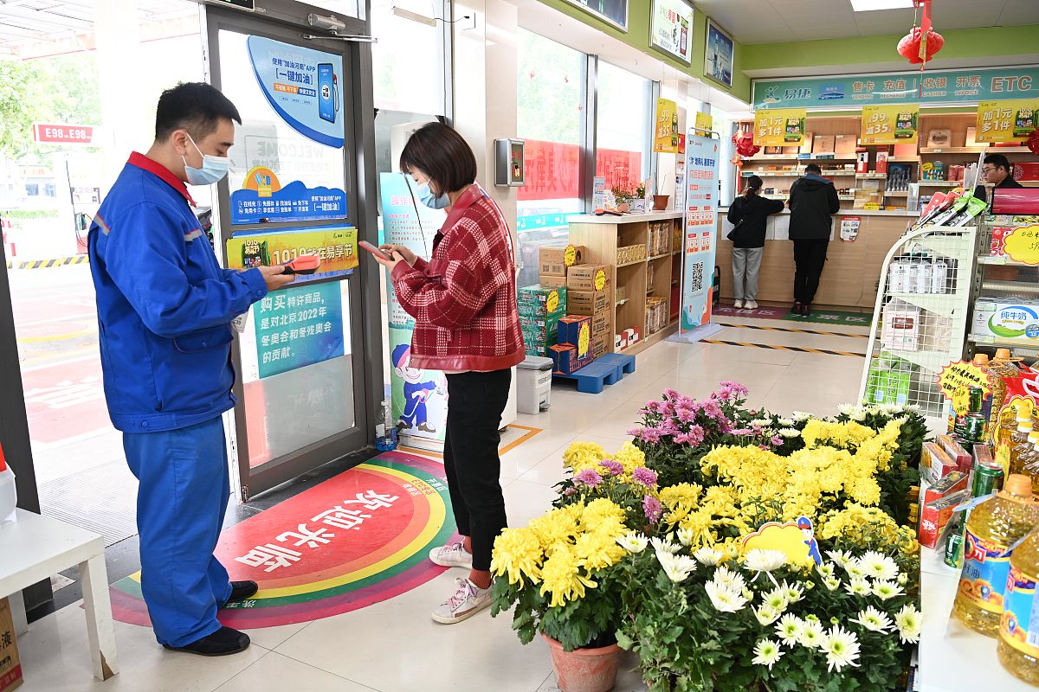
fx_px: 779
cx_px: 520
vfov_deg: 47.9
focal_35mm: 27
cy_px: 346
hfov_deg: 67.4
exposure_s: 1/60
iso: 800
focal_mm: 27
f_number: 4
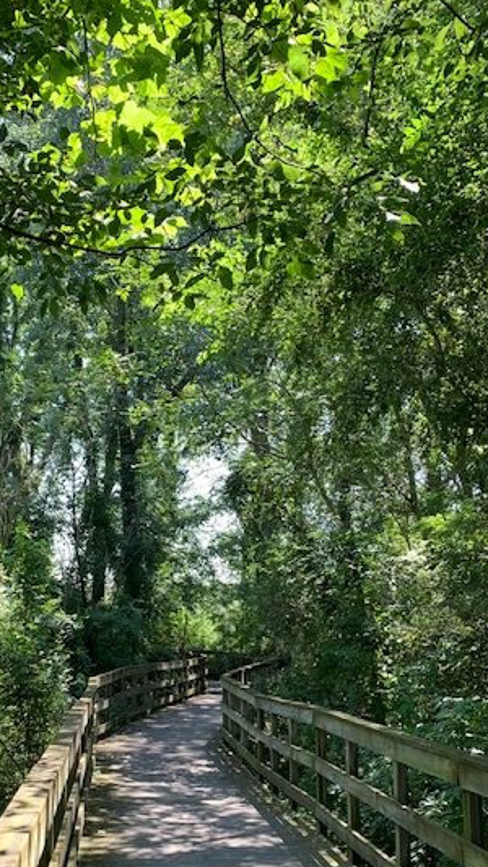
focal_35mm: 34
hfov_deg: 34.4
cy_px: 512
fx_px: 782
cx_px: 168
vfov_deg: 57.6
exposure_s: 1/166
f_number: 1.8
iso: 25
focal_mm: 4.25
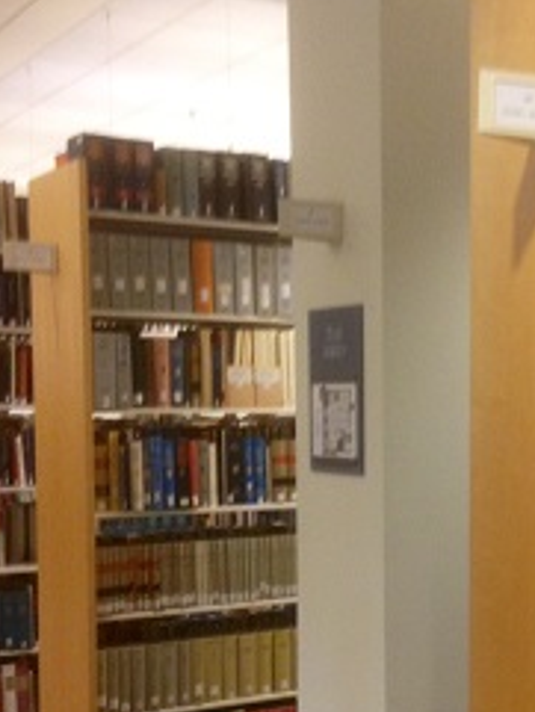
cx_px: 544
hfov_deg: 20.3
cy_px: 514
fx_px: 1441
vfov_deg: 27.5
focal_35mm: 70
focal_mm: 4.12
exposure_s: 1/20
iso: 160
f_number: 2.4
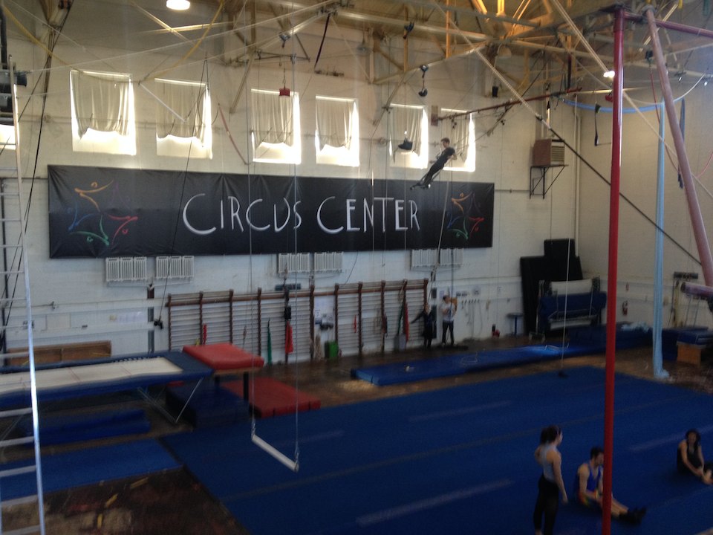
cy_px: 268
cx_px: 356
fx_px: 721
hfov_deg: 52.6
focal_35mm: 35
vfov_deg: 40.7
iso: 100
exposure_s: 1/20
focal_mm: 4.28
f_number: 2.4
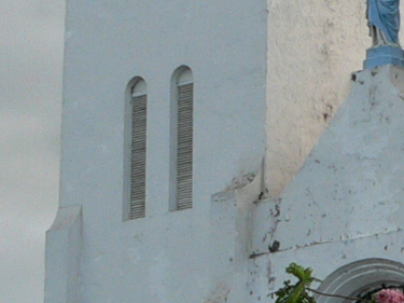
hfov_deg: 7.8
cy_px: 225
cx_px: 468
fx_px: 2928
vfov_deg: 5.9
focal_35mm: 251
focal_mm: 7.6
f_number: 4
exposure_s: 1/320
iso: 80
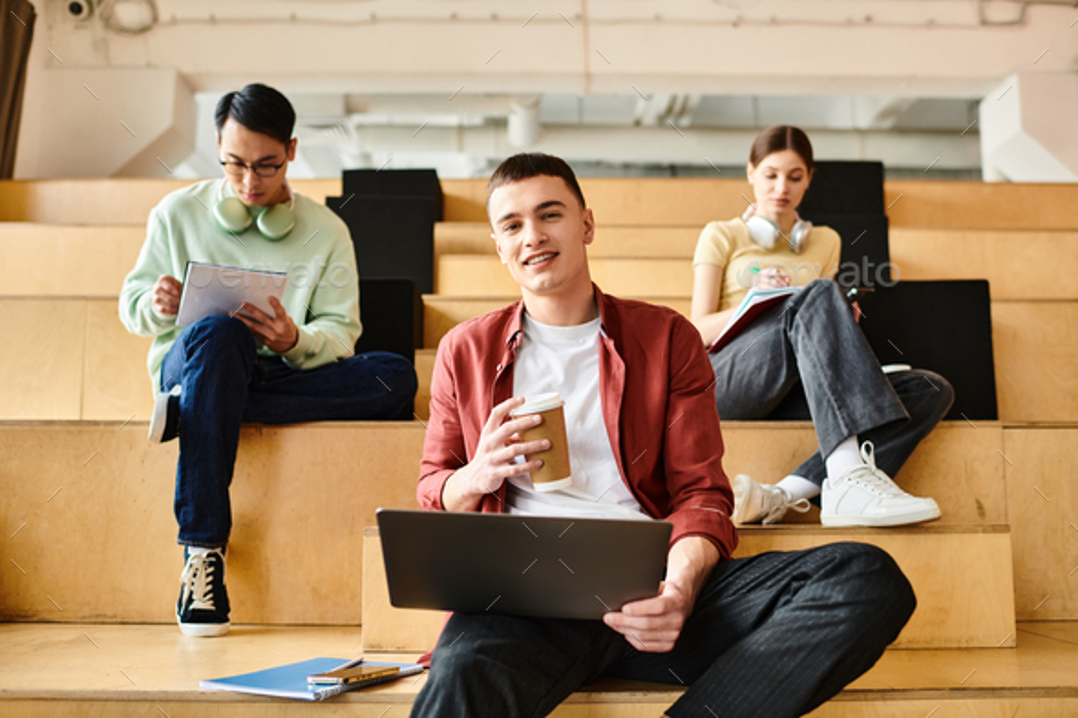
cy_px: 359
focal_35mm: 35
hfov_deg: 54.4
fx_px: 1048
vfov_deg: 37.8
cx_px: 539
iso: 800
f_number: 2.5
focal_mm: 35
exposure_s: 1/200
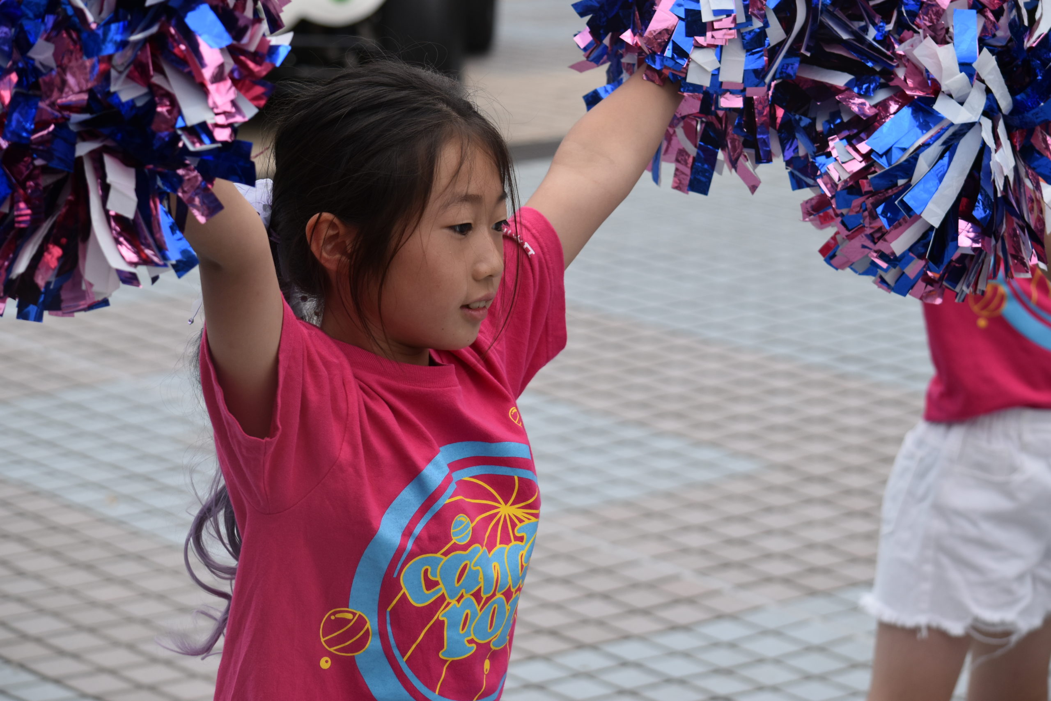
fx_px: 3503
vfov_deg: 11.4
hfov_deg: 17.1
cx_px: 526
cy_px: 350
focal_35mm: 120
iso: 400
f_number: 6.3
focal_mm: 80
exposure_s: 1/1600
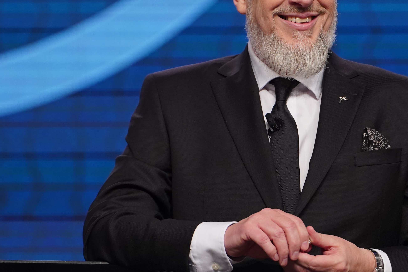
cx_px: 303
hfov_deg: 4.9
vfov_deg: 3.3
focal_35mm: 417
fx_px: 4726
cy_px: 181
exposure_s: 1/320
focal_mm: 180
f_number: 3.5
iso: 1600
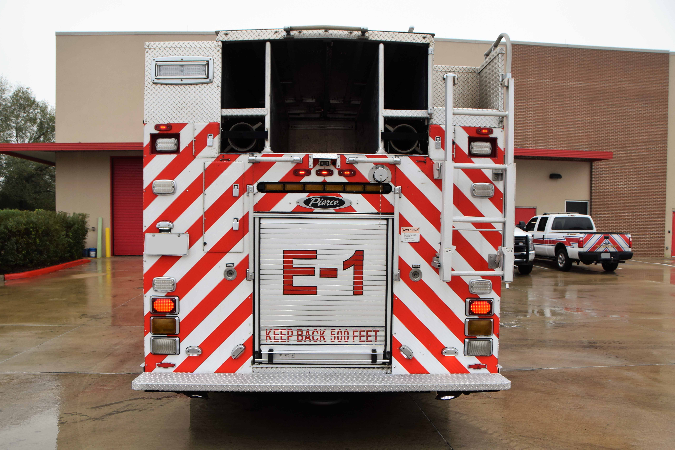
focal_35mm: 28
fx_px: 525
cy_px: 224
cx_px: 338
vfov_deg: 46.4
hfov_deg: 65.5
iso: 400
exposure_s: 1/200
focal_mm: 18
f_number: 7.1
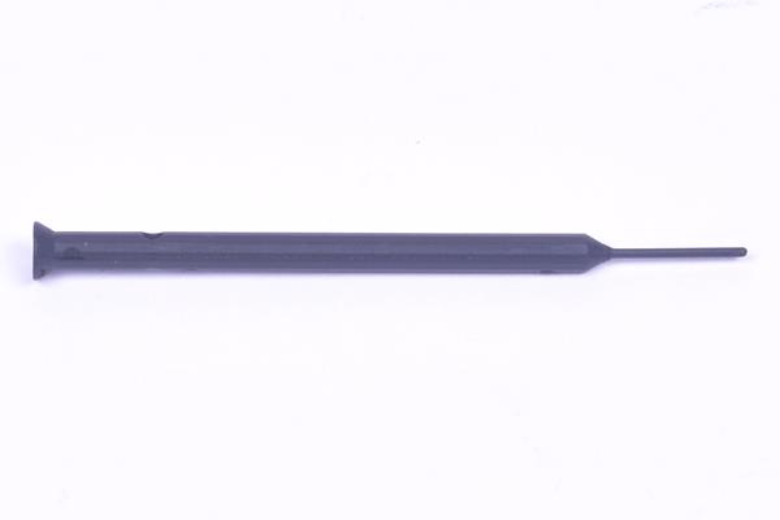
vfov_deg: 17.5
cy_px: 260
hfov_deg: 26.0
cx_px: 390
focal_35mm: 78
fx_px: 1690
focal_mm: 52
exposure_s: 1/200
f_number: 10
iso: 200
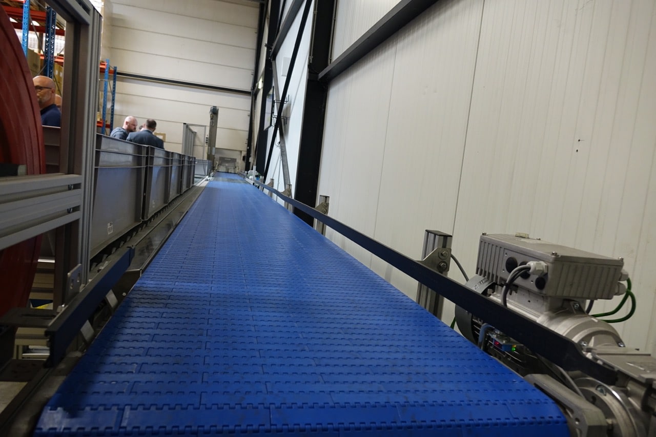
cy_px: 218
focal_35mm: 24
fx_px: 437
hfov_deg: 73.8
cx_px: 328
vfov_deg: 53.1
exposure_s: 1/30
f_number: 2.8
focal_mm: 8.81
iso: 500
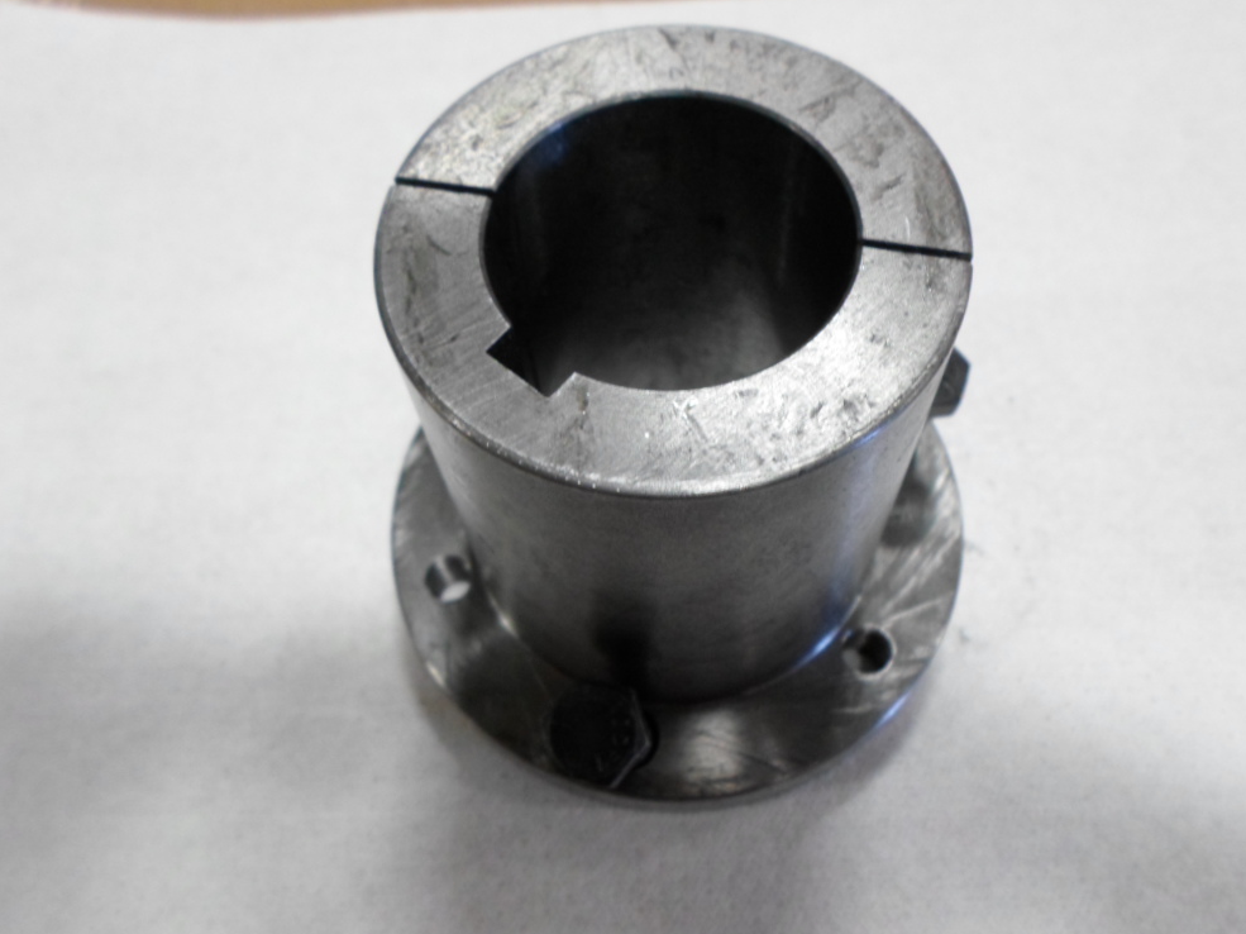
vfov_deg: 53.0
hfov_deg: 67.3
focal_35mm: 26
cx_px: 635
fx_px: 936
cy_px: 477
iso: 160
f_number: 2.5
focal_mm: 4.5
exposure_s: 1/30
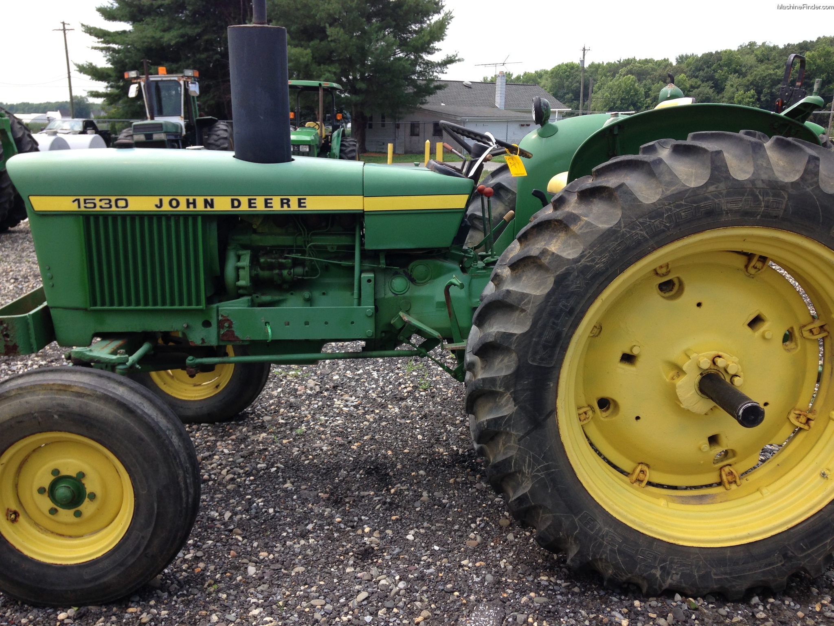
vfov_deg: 42.9
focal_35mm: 33
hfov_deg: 55.4
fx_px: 795
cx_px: 417
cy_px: 313
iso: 50
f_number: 2.4
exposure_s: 1/775
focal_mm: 4.12
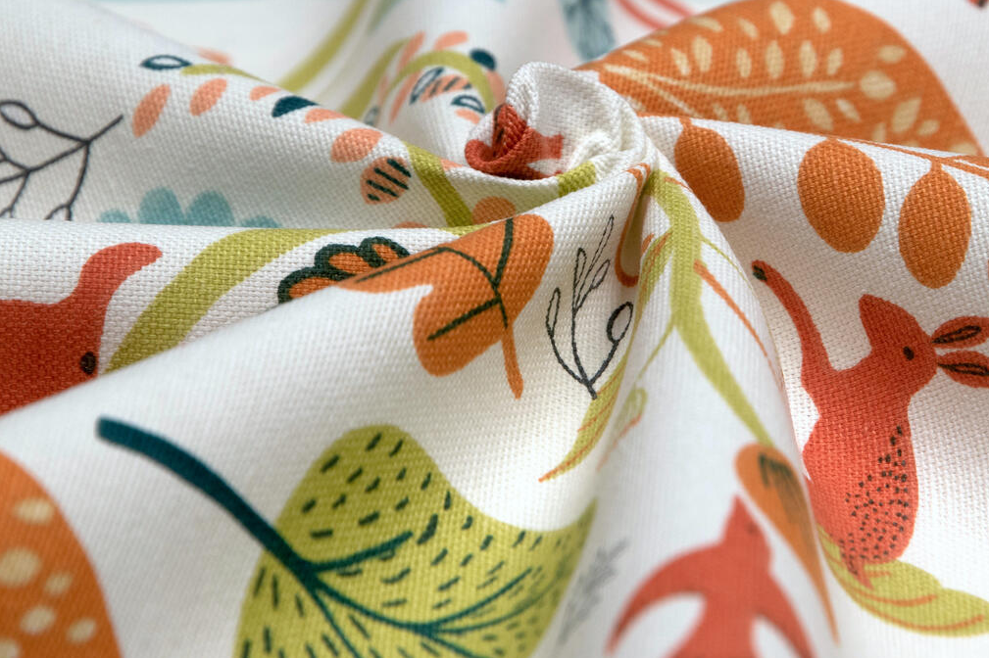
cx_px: 542
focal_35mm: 205
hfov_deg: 10.0
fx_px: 5624
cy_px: 151
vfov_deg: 6.7
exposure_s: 1/250
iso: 250
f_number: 8
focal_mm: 85
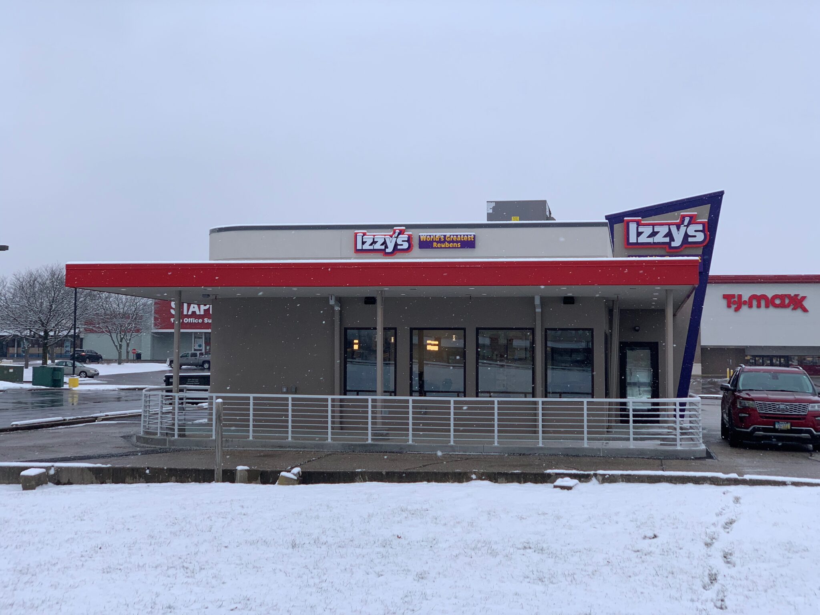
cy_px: 308
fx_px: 1232
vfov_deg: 28.0
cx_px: 410
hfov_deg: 36.8
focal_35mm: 52
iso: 16
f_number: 2.4
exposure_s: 1/393
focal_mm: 6
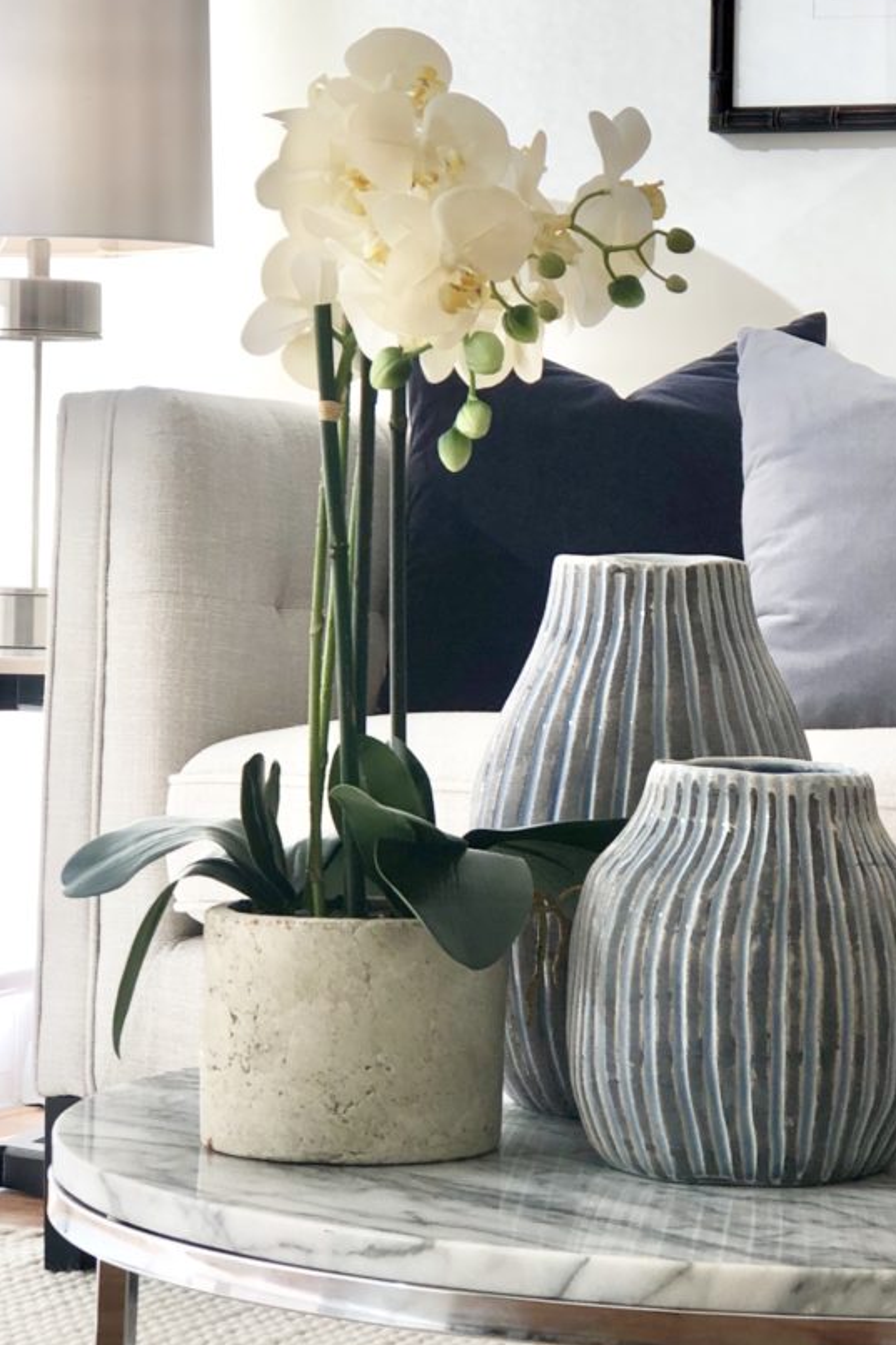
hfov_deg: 12.0
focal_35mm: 113
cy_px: 561
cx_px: 879
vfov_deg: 18.1
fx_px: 4220
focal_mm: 6.6
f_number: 2.8
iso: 20
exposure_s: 1/100
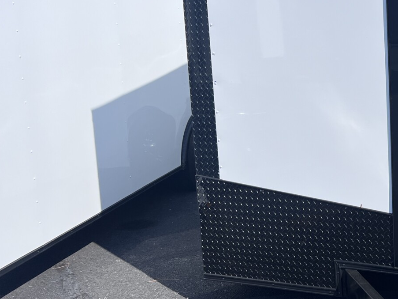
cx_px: 435
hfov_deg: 29.6
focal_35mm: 59
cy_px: 130
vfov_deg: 24.8
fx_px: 678
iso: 50
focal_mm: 5.7
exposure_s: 1/7463
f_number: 1.5
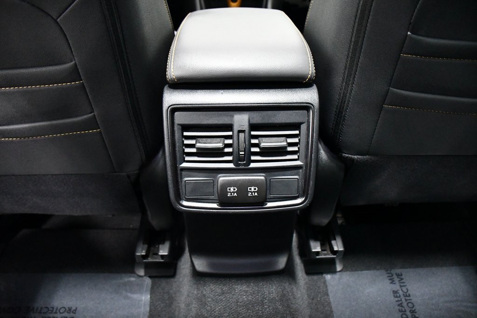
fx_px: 358
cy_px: 159
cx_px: 238
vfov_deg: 47.9
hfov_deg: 67.4
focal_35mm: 27
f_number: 3.5
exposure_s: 1/60
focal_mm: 18
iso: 9000
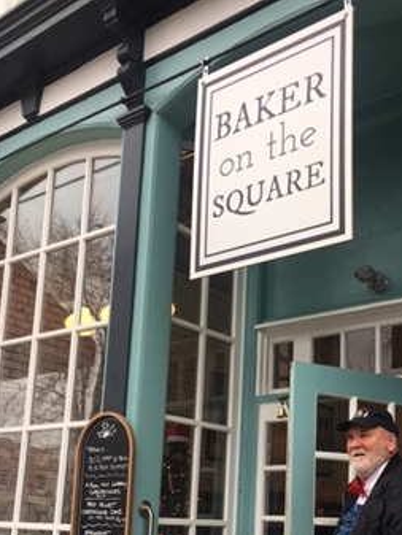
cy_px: 395
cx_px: 266
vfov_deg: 42.6
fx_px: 665
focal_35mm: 43
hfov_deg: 33.3
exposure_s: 1/120
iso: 25
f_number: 2.2
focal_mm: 4.15
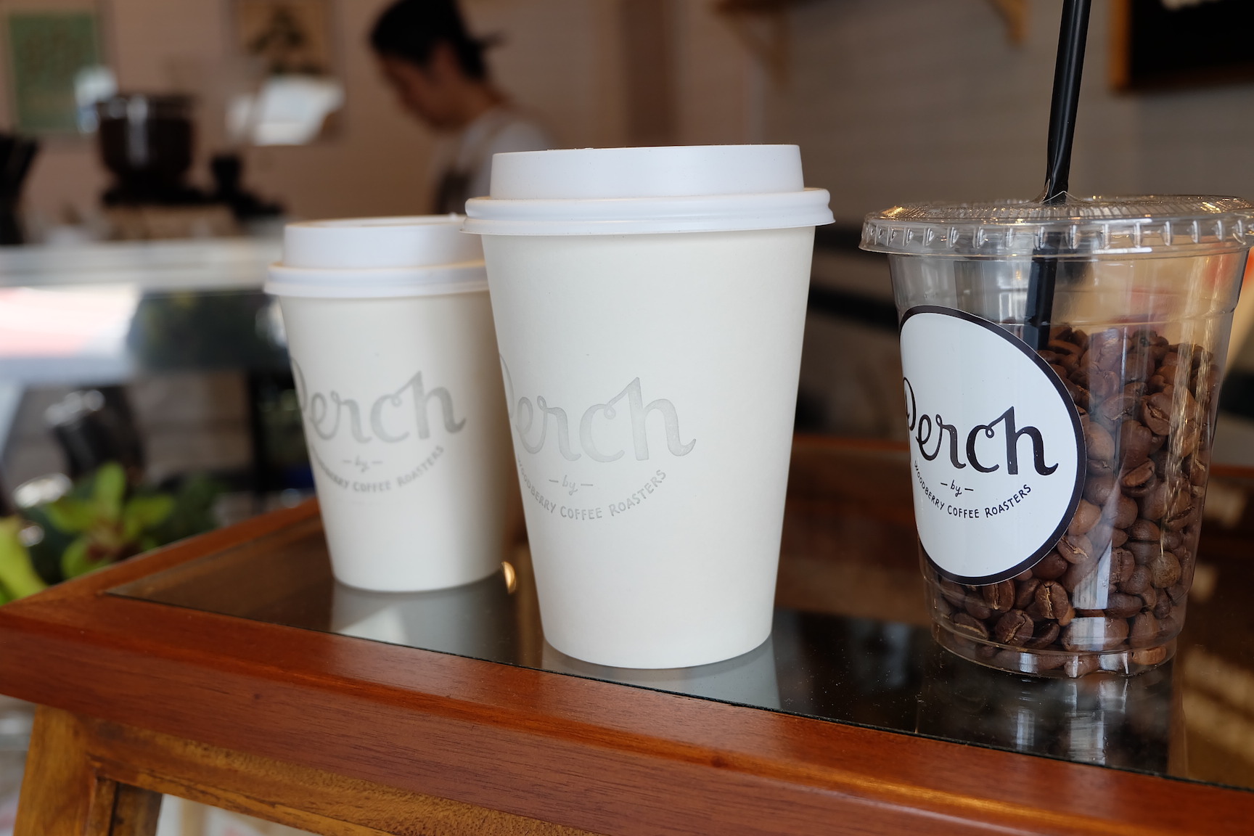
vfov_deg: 36.9
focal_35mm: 36
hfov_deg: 53.1
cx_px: 627
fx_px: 1254
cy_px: 418
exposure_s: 1/90
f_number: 4.2
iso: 400
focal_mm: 24.3
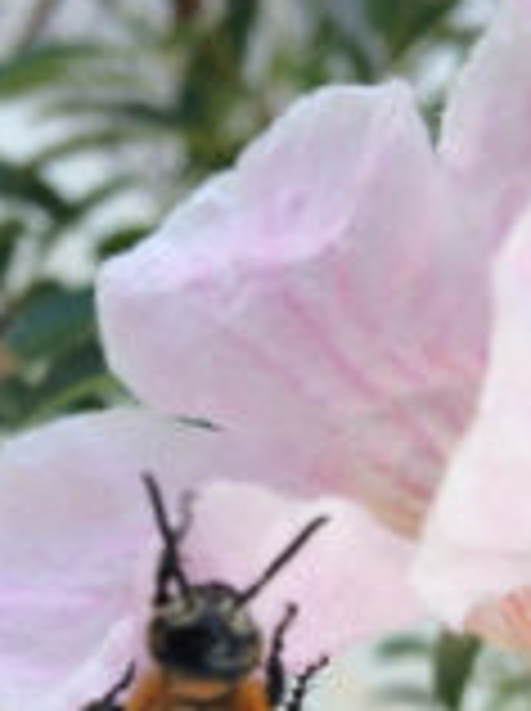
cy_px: 745
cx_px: 196
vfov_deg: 26.4
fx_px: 1415
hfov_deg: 21.2
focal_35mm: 69
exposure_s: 1/127
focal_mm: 4.15
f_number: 2.2
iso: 32
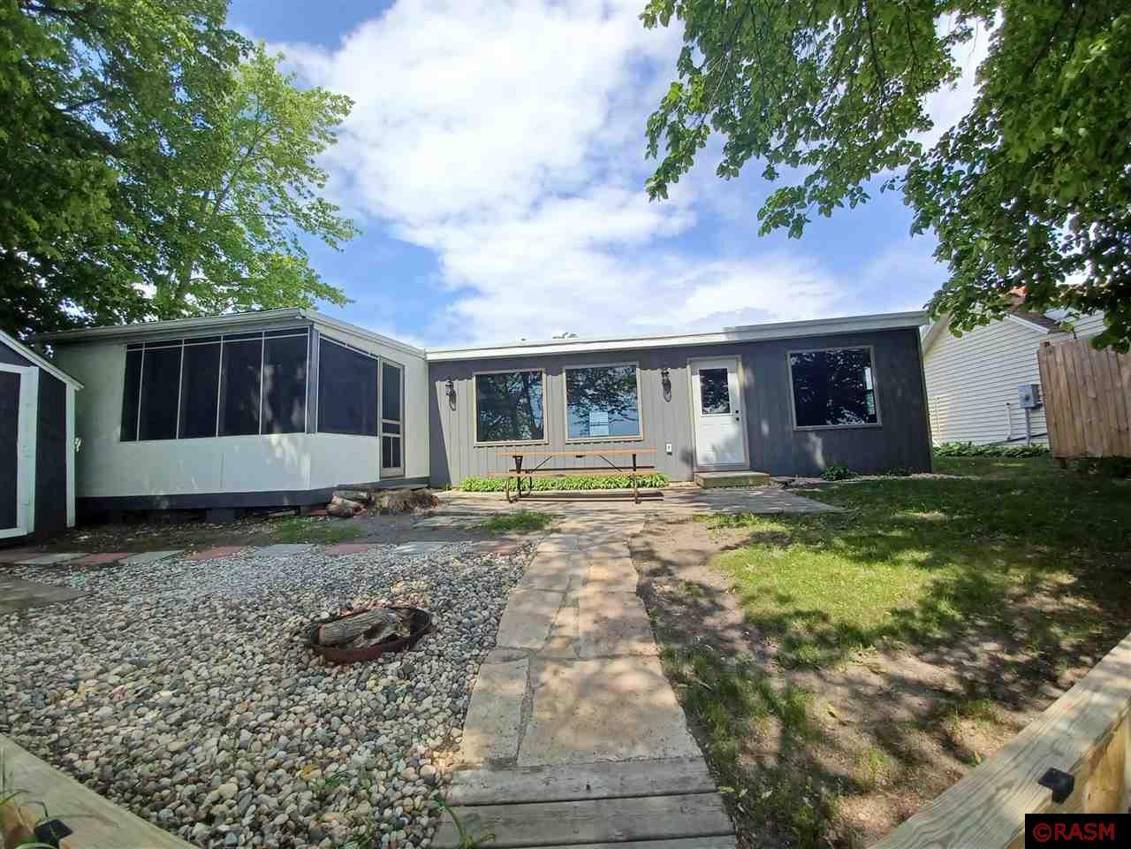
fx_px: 425
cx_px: 566
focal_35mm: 13
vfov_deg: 89.9
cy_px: 424
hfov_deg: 106.2
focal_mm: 1.42
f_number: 2.2
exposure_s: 1/1221
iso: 40
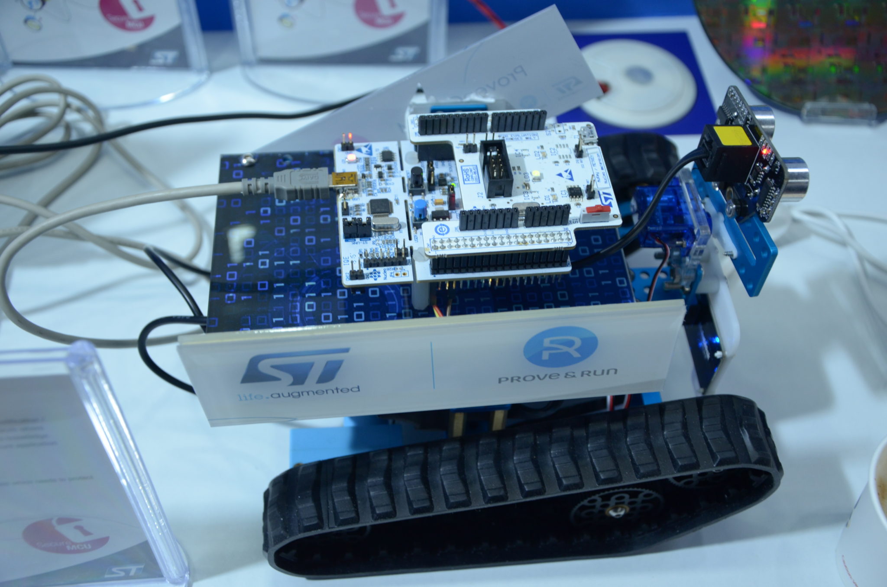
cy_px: 294
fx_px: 1106
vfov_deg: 29.7
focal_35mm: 45
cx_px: 444
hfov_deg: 43.7
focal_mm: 30
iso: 500
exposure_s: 1/80
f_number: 4.5
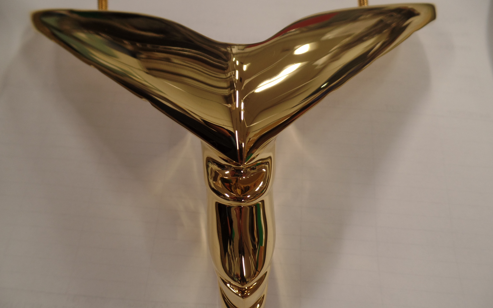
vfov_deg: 49.2
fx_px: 336
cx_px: 241
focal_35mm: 25
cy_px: 165
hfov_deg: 72.5
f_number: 2.8
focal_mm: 4.1
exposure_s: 1/30
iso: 80
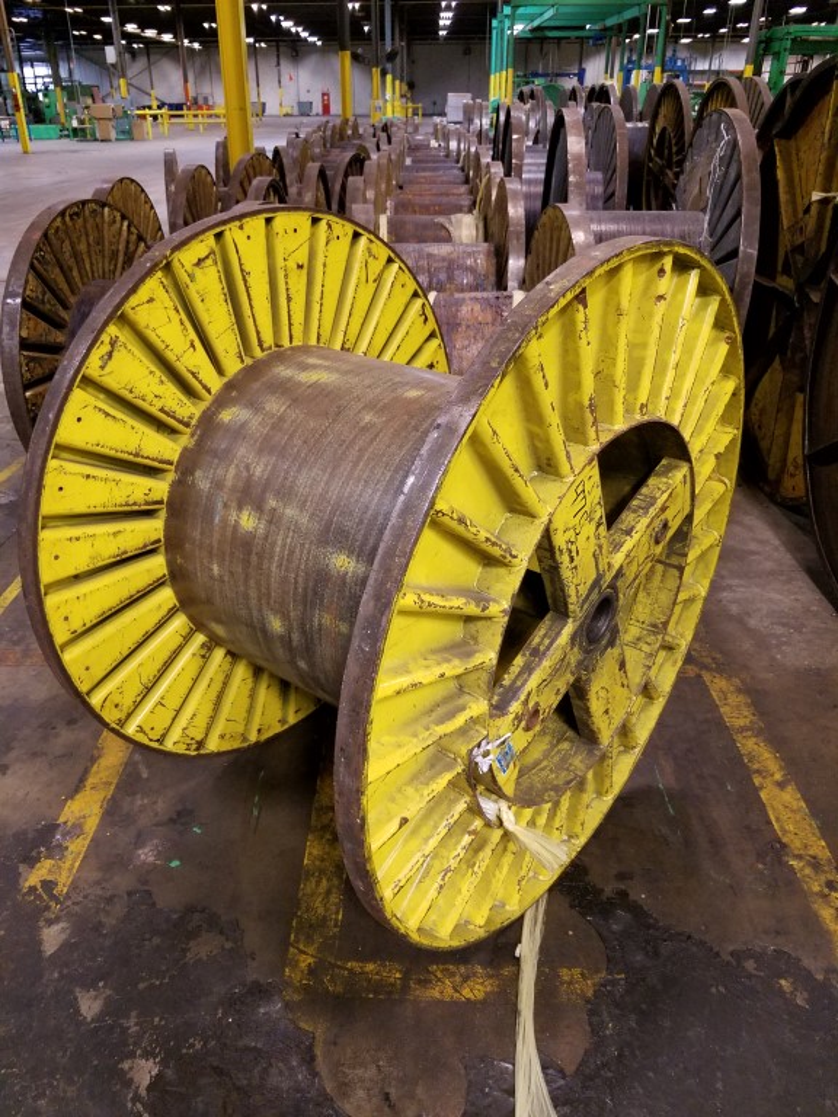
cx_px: 419
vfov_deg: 67.3
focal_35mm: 26
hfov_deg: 53.1
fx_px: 839
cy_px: 558
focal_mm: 4.2
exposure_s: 1/20
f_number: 1.7
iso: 250
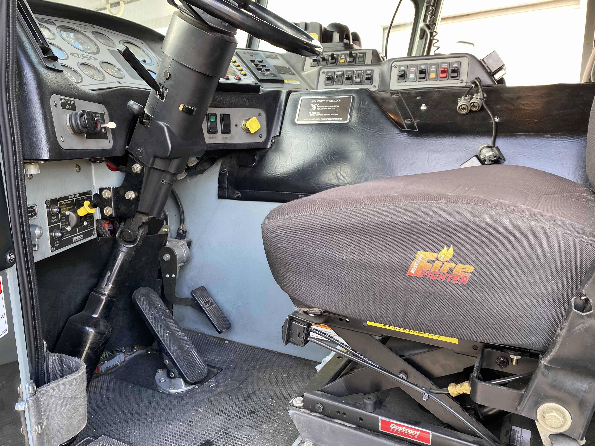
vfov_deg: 53.1
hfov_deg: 67.3
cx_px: 298
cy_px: 223
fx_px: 447
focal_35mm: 26
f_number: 1.8
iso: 125
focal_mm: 4.25
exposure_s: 1/114
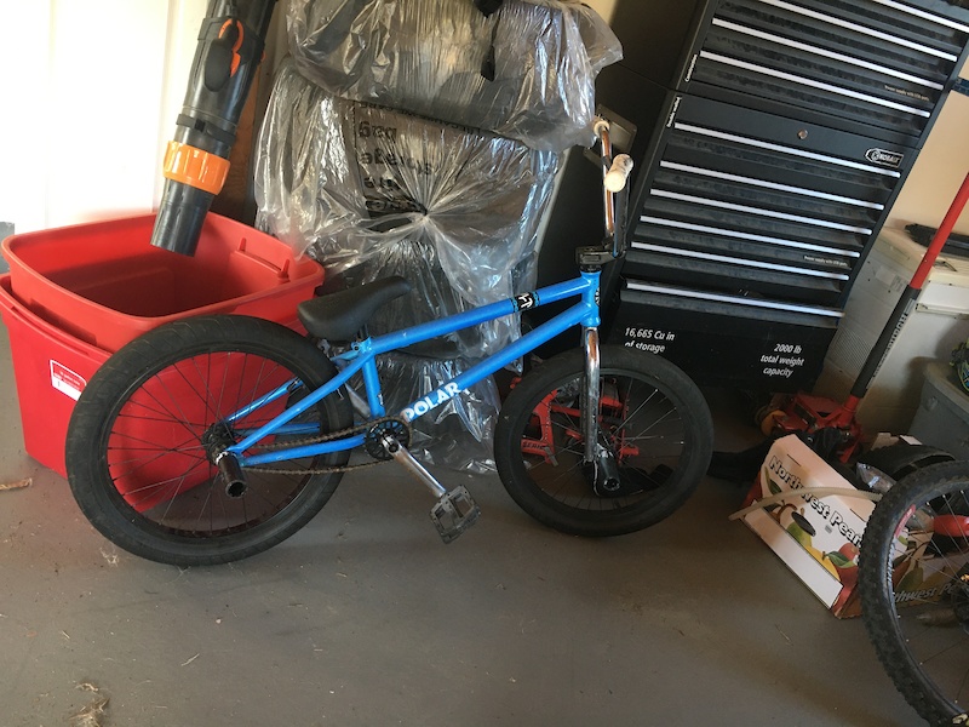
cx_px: 484
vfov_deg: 48.2
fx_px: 812
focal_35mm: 29
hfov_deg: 61.7
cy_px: 364
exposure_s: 1/30
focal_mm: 4.15
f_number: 2.2
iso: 100
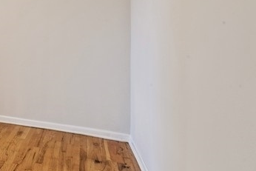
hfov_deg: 35.0
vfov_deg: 33.4
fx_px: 277
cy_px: 39
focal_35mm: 39
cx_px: -74
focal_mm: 15
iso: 100
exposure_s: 5
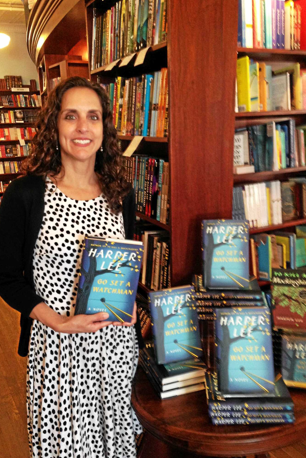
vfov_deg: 54.4
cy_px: 229
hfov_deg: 37.8
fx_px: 446
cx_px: 143
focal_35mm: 35
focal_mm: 4.12
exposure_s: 1/20
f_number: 2.4
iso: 200
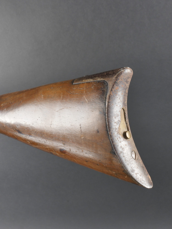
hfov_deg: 39.7
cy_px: 114
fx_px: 239
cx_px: 86
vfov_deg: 51.4
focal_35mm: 36
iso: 200
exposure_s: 1/160
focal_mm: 18
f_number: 16
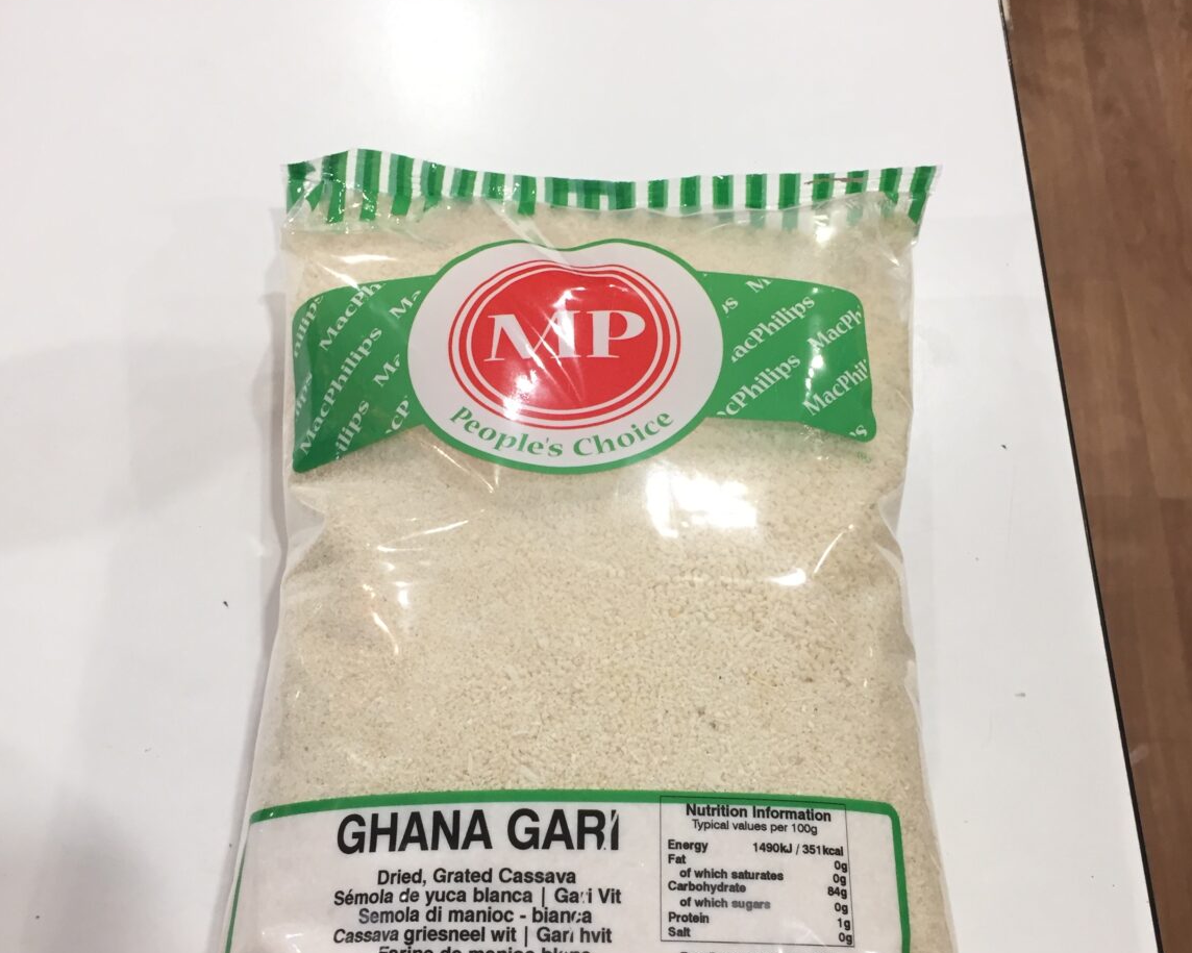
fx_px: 1340
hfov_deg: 47.9
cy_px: 551
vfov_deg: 39.1
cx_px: 596
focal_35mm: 38
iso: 125
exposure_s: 1/33
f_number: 2.2
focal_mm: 4.15
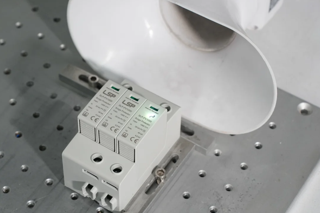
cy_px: 136
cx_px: 134
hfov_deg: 19.6
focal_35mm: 104
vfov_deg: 13.1
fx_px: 924
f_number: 6.3
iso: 800
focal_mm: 75
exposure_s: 1/200
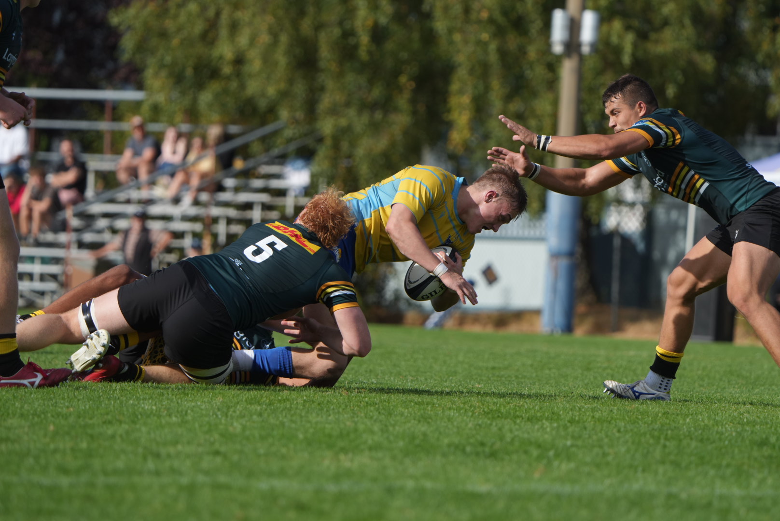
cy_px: 260
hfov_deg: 5.8
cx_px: 390
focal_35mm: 356
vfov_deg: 3.9
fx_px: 7719
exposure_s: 1/2000
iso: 500
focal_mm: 356
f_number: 6.3
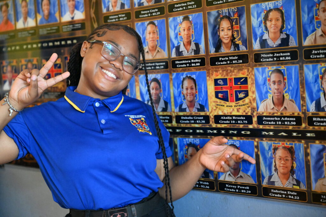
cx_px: 163
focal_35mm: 70
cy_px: 108
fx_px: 634
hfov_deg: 28.8
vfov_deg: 19.5
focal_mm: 70
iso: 12800
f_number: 2.8
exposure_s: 1/500
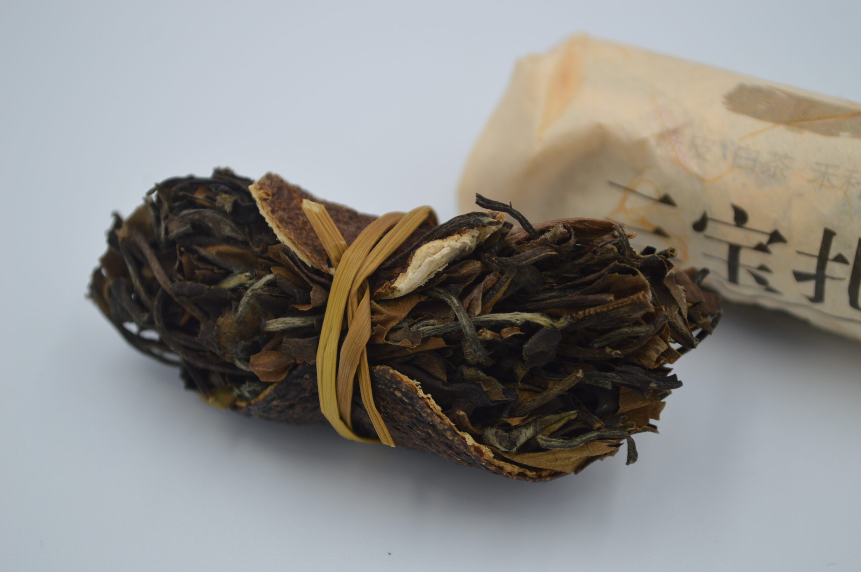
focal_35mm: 78
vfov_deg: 17.5
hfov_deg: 26.0
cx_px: 430
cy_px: 286
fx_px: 1864
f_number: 5.6
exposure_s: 1/125
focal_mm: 52
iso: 200
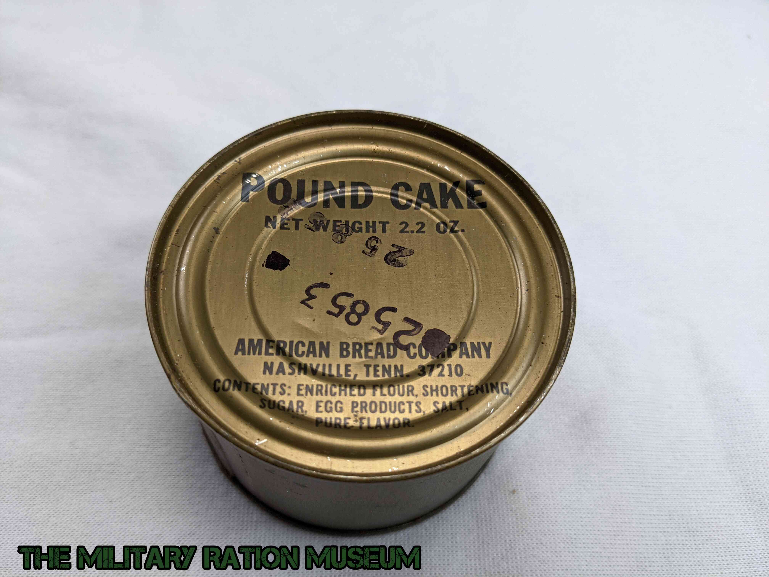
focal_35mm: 27
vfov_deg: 51.4
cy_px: 288
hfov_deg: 65.3
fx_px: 600
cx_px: 384
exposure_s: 1/120
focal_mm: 4.38
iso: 78
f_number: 1.73
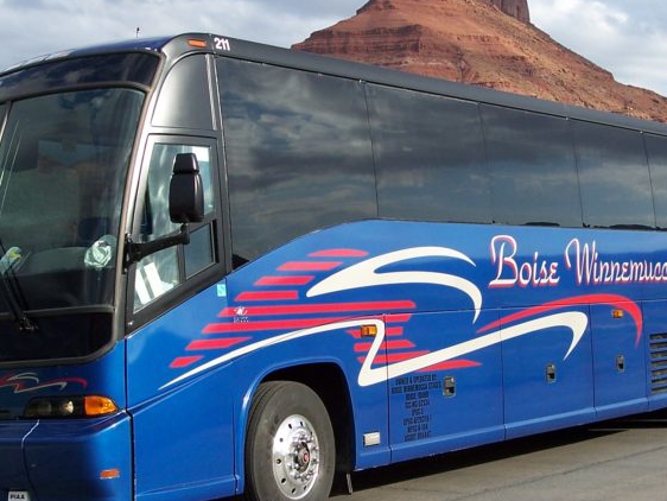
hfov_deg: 27.4
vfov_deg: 20.7
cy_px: 167
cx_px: 324
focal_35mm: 71
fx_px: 1369
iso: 100
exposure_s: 1/500
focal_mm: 8
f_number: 4
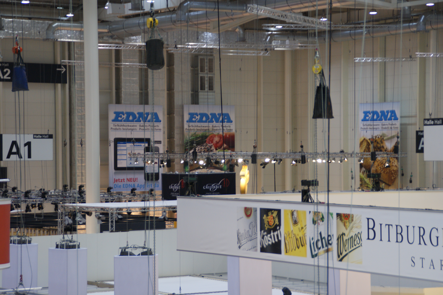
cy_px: 148
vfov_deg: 11.4
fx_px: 1476
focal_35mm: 120
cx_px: 222
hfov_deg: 17.1
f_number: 5.6
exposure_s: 1/30
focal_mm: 80
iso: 400
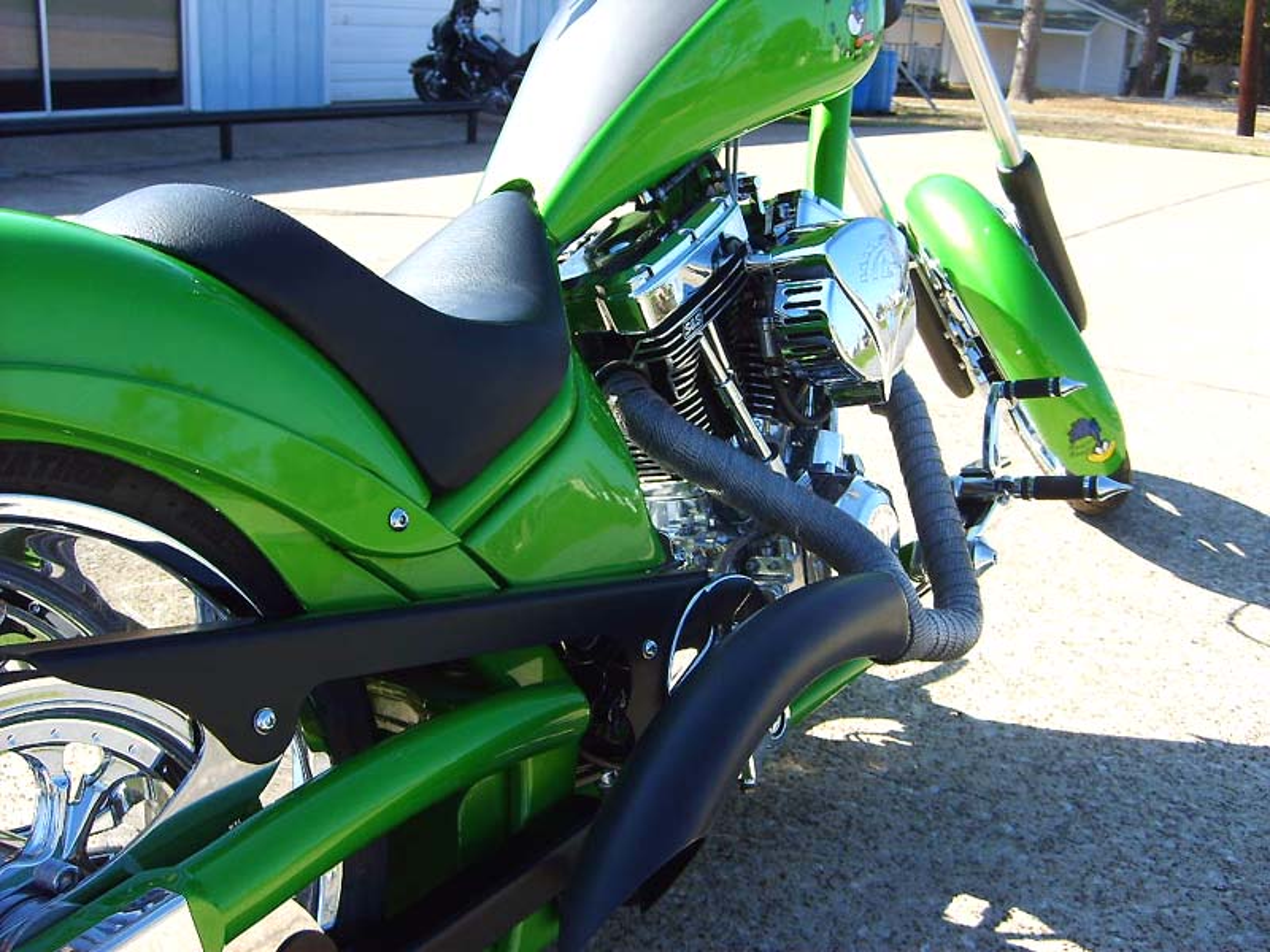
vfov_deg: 40.7
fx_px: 1284
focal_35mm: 35
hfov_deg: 52.6
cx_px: 635
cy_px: 476
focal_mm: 5.8
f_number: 2.8
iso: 50
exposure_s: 1/500
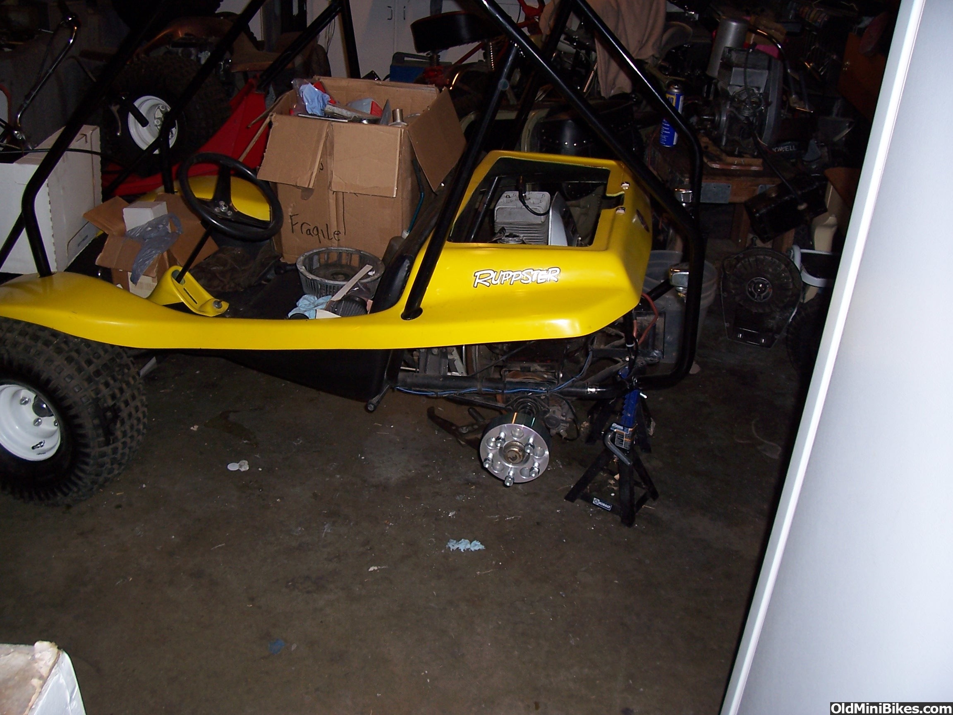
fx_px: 936
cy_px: 358
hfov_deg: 54.0
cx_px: 476
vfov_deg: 41.8
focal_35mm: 34
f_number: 2.7
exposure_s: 1/60
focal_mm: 5.6
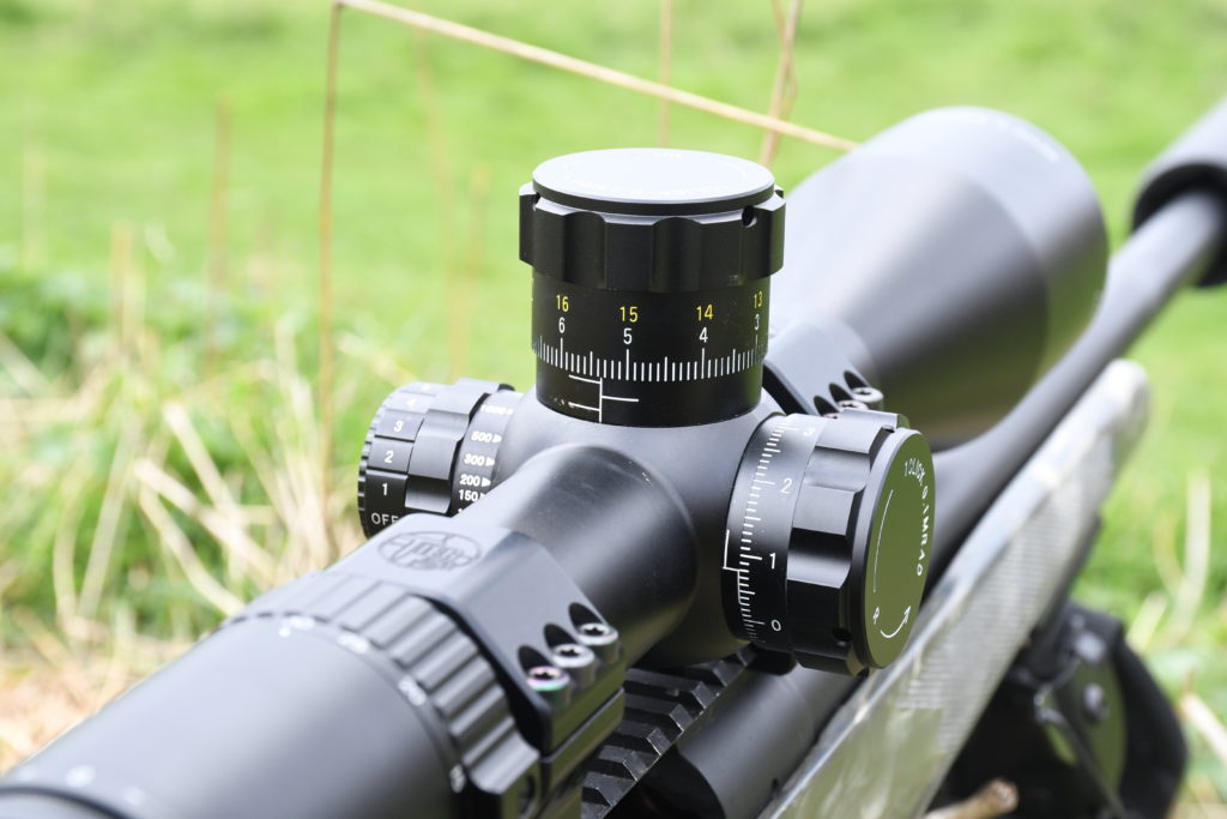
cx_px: 614
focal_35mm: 84
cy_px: 410
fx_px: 2863
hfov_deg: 24.2
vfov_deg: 16.3
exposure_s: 1/160
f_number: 10
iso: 800
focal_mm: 56
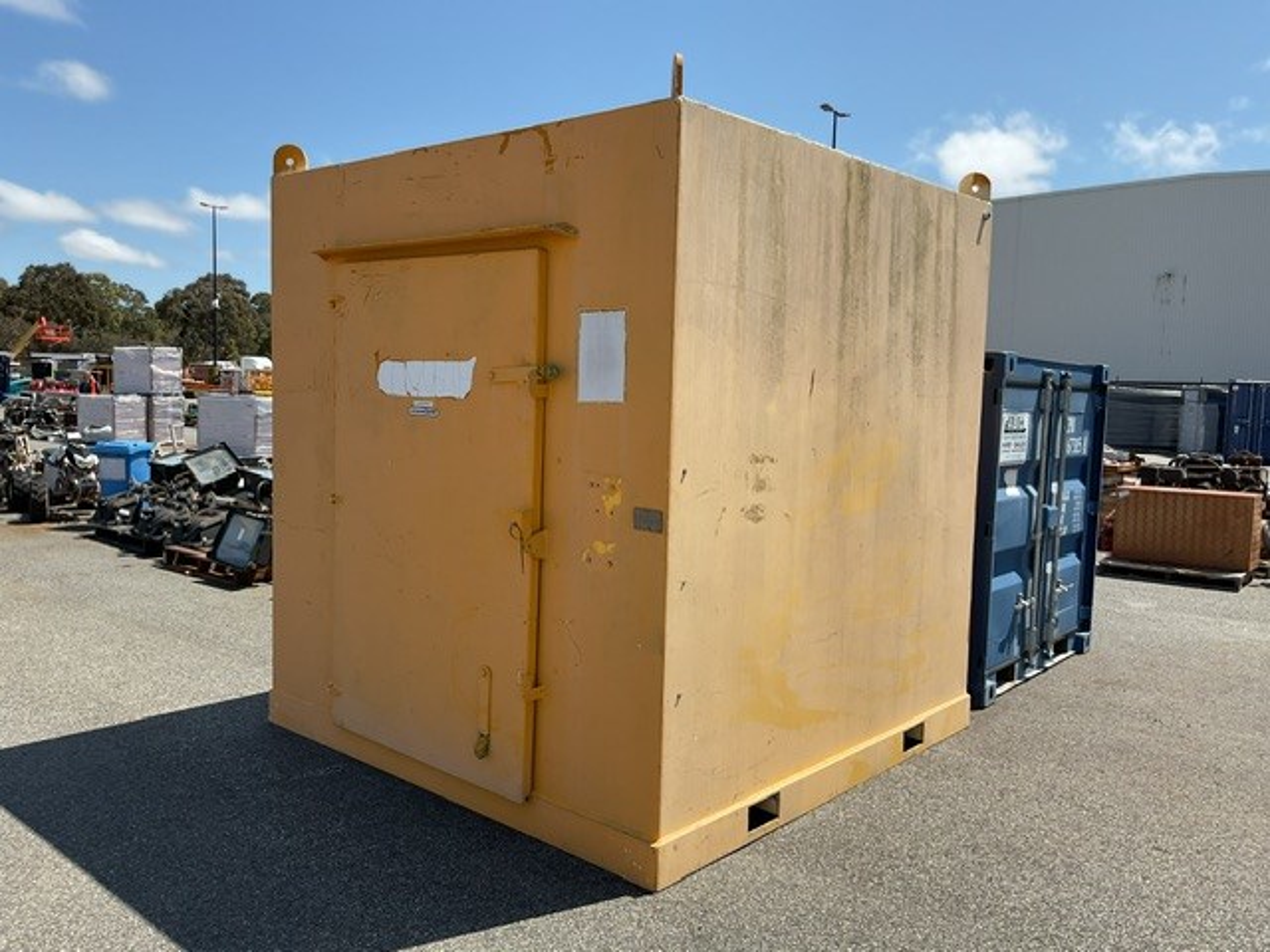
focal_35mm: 29
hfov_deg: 61.7
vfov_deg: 48.2
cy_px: 476
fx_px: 1064
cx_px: 635
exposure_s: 1/1984
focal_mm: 3
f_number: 1.8
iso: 16
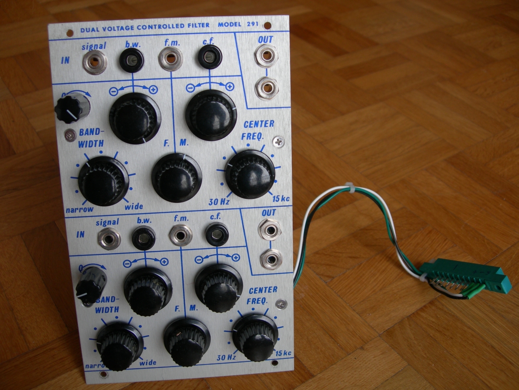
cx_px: 260
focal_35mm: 38
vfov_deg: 37.7
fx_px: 570
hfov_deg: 49.0
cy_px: 195
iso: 50
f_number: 2.8
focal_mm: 7.8
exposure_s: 1/54
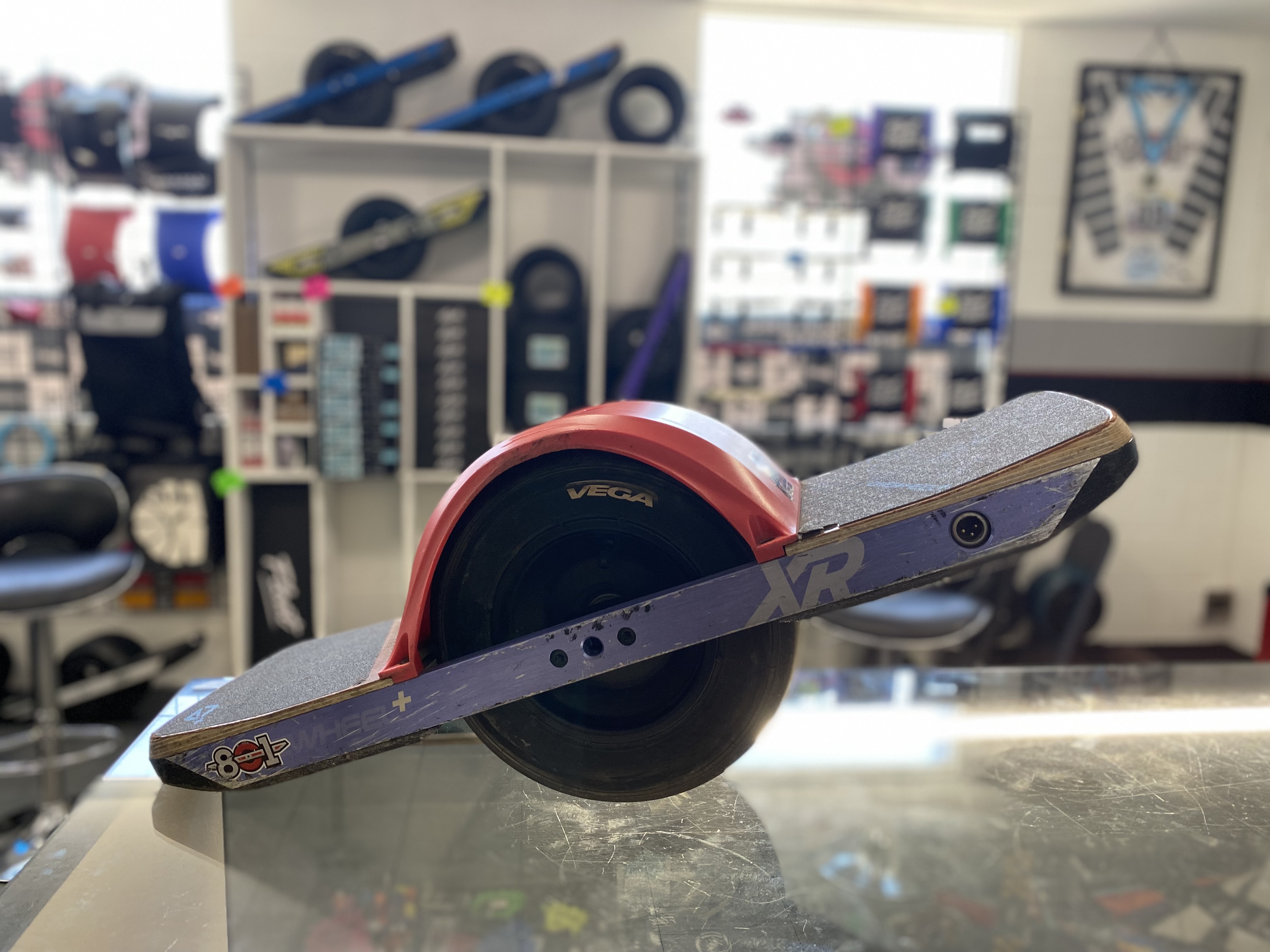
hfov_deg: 67.3
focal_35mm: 26
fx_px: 954
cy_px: 476
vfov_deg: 53.1
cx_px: 635
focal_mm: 4.25
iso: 125
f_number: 1.8
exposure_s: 1/60
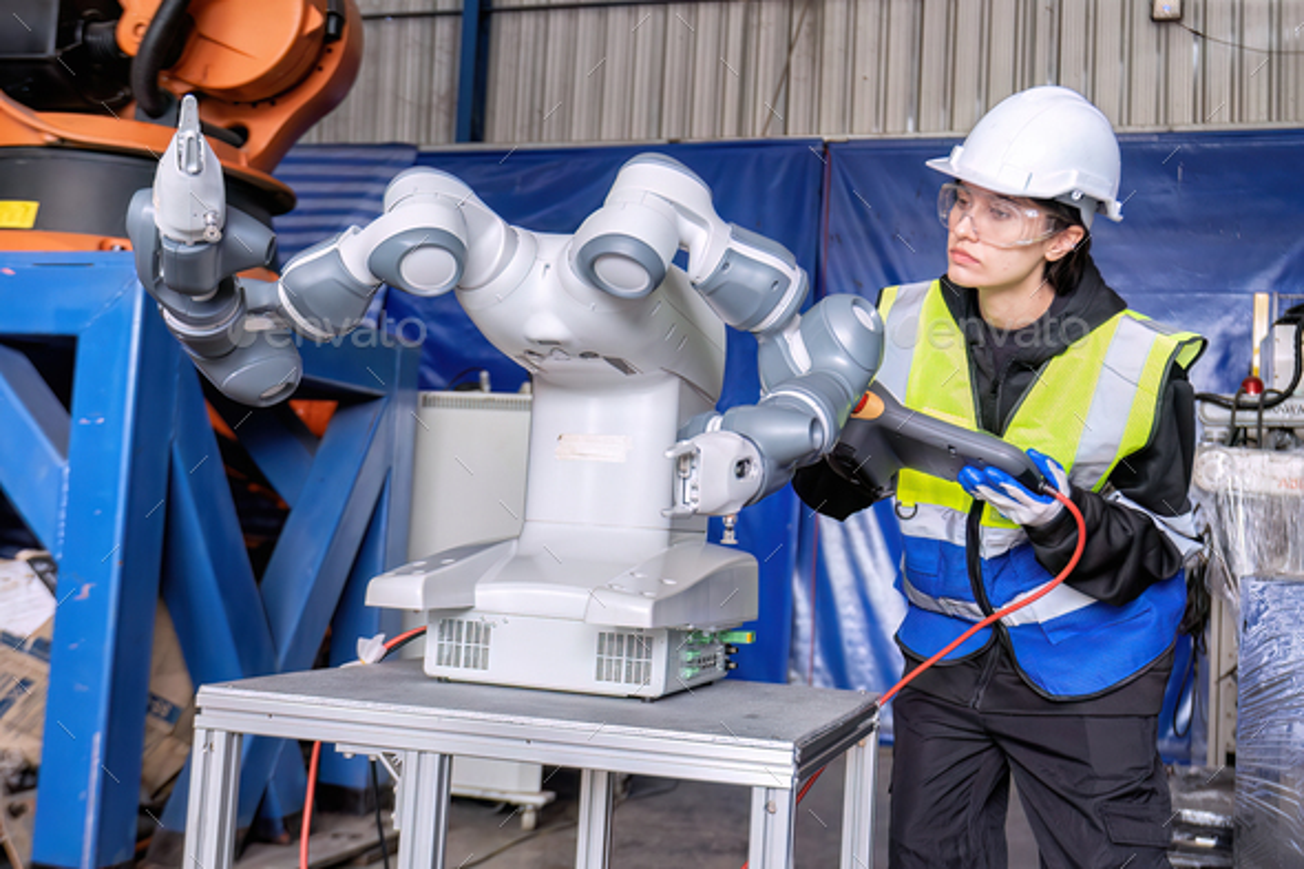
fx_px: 1521
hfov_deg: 46.4
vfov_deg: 31.9
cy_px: 434
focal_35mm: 42
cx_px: 652
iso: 800
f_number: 2.8
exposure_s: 1/200
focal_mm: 28
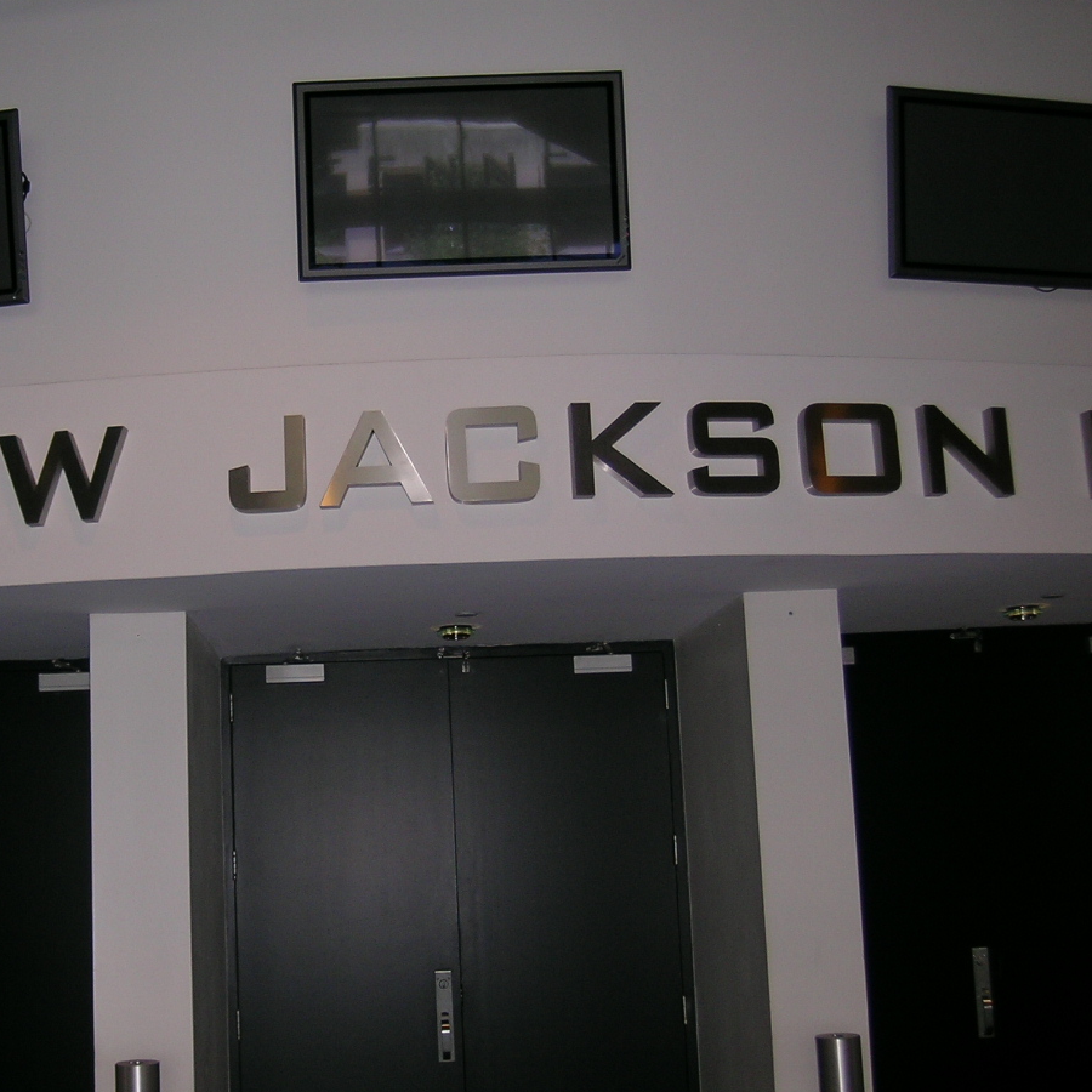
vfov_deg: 38.3
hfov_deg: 37.7
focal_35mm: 44
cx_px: 313
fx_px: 1570
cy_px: 567
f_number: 2.8
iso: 54
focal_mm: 5.8
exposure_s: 1/60.1
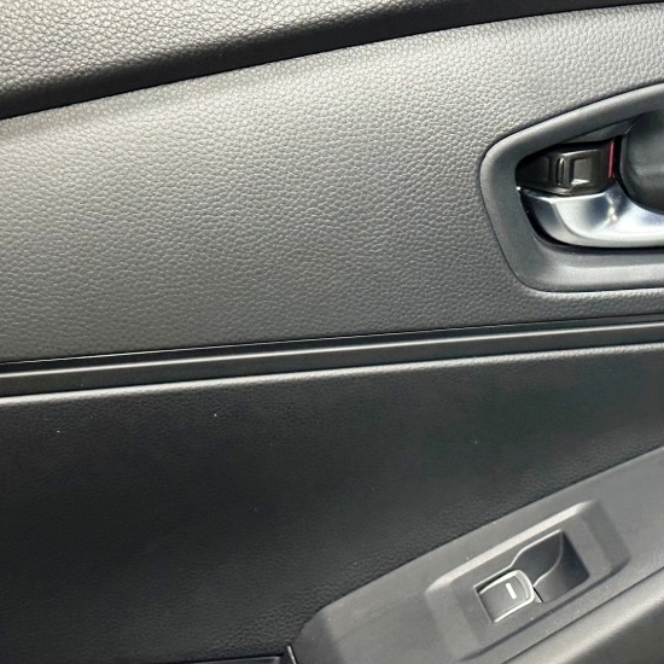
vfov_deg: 21.9
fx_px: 1714
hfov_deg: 21.5
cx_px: 584
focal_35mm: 79
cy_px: 330
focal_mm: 6.86
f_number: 1.78
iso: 640
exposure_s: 1/30
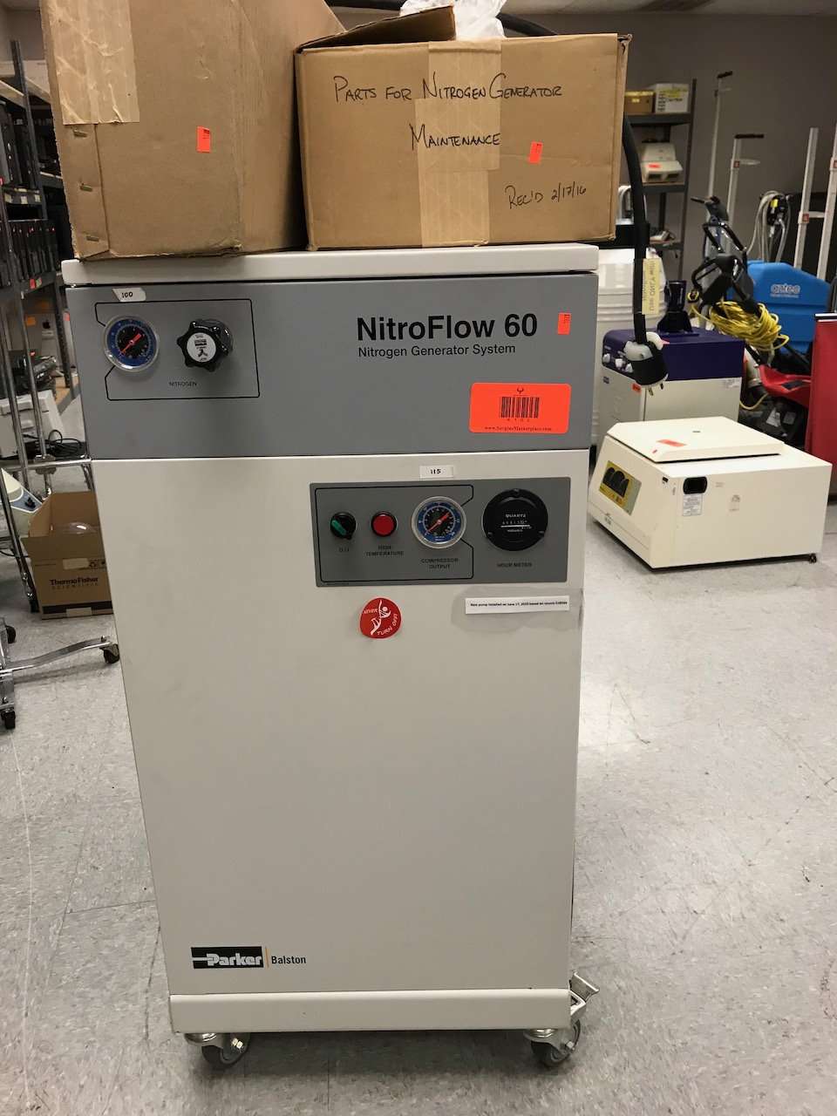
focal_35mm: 28
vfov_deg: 63.4
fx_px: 903
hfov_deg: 49.7
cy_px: 558
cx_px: 418
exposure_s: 1/20
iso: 40
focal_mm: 3.99
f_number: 1.8
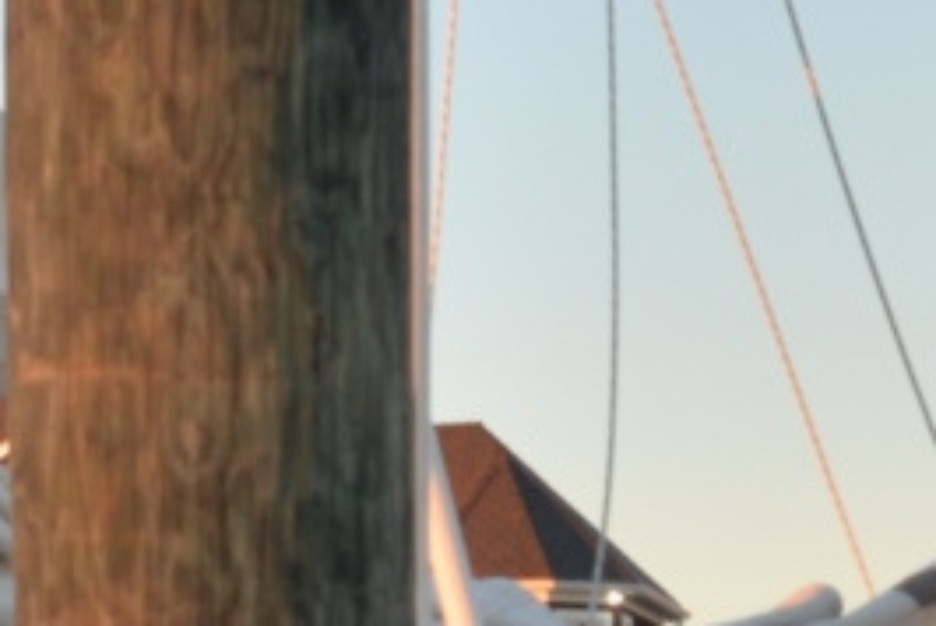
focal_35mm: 202
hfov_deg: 10.1
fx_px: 5258
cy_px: 1023
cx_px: 823
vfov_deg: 6.7
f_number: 7.1
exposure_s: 1/200
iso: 400
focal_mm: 28
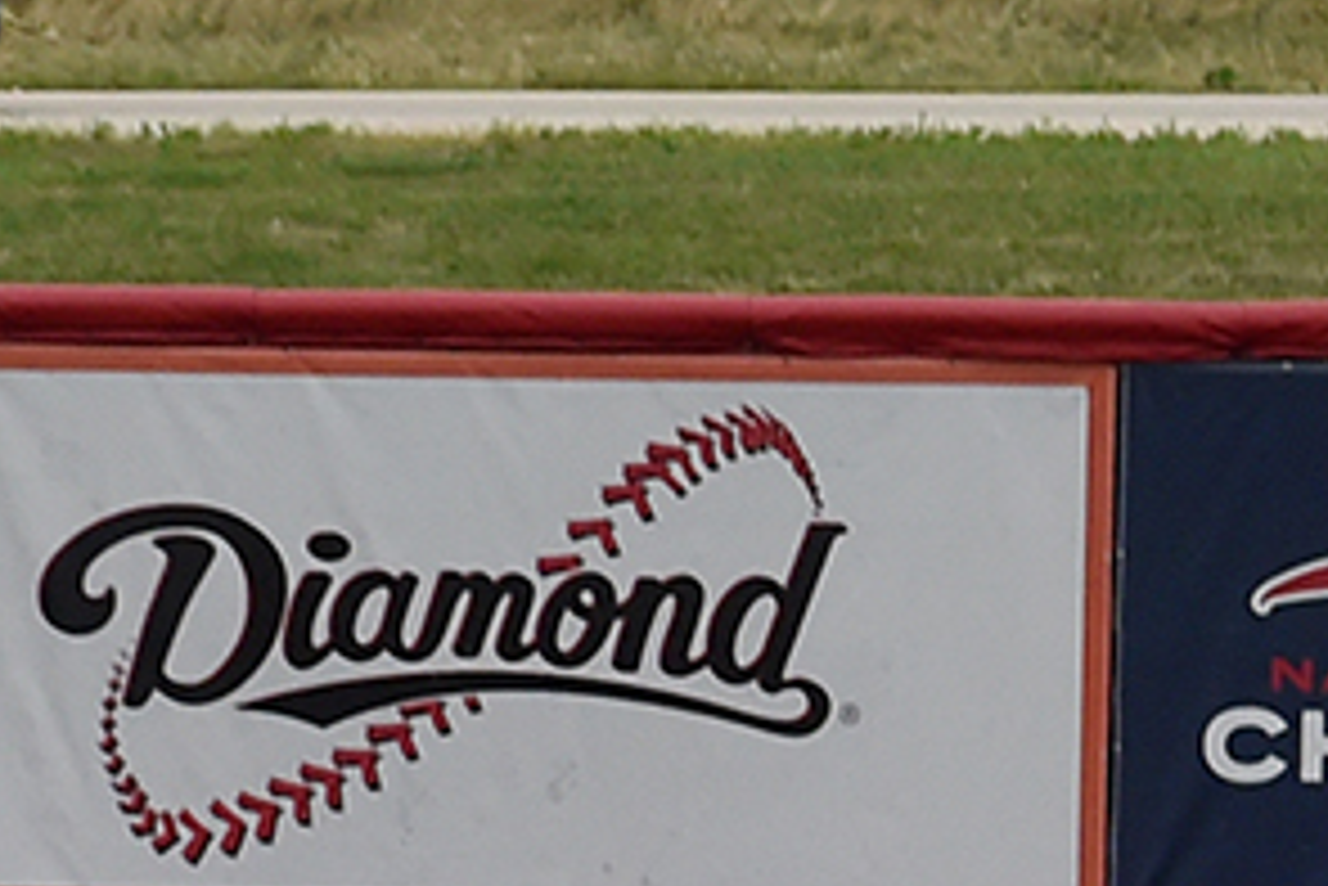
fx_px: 14873
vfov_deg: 3.4
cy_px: 1102
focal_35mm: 403
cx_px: -356
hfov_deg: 5.1
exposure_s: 1/4000
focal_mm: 66
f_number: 6.3
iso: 1600
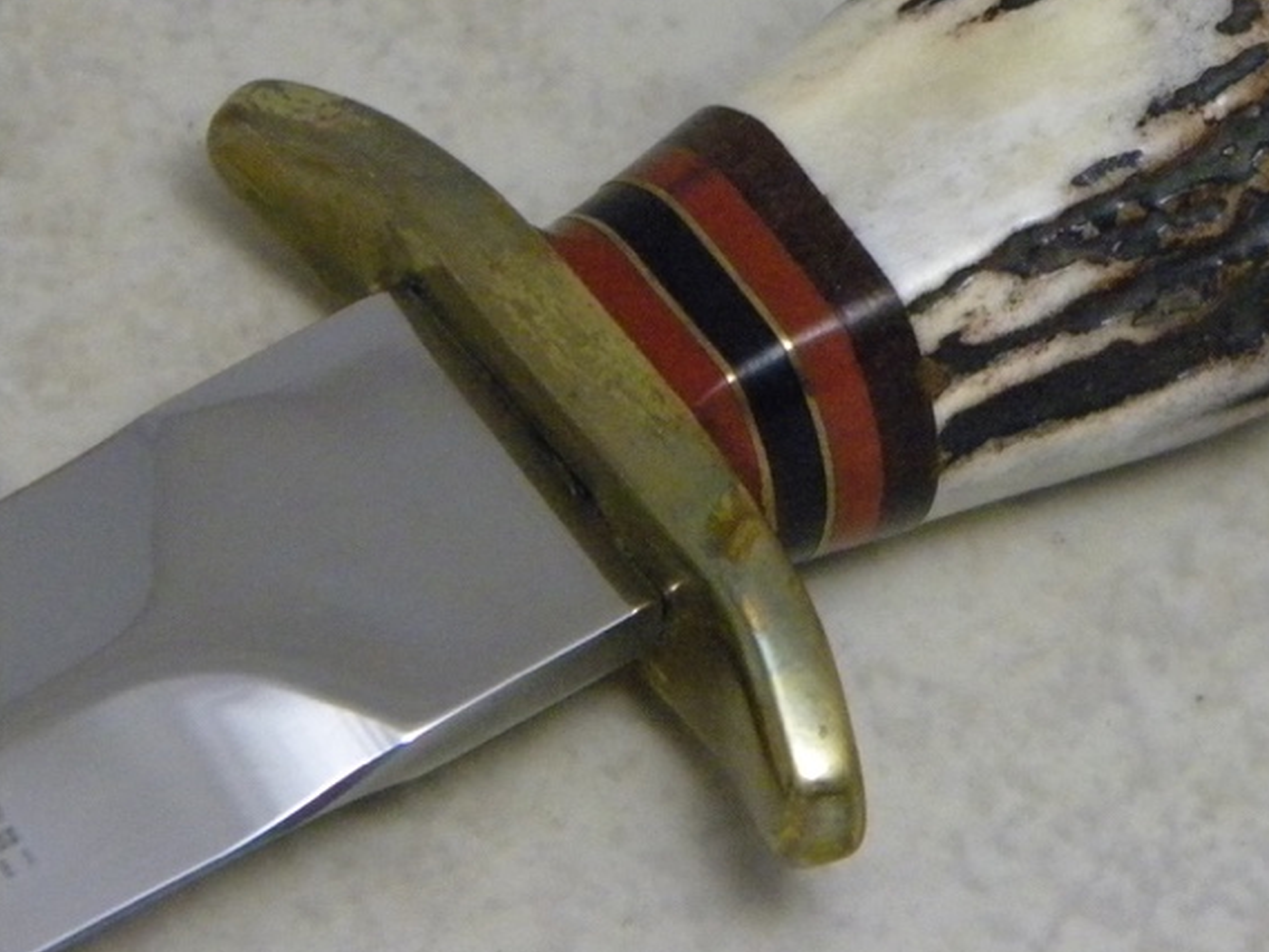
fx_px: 6782
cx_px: 1110
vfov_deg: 8.0
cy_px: 161
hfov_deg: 10.6
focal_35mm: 185
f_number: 4.7
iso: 800
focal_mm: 19
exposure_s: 1/38
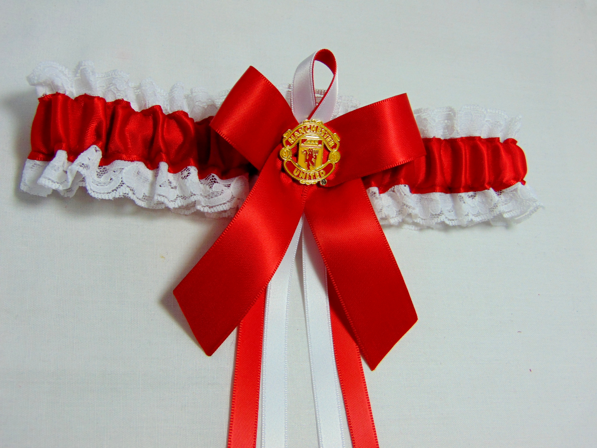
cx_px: 298
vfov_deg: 36.8
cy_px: 224
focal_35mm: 39
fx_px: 673
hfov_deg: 47.9
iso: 80
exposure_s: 1/125
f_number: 3.3
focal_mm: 6.9
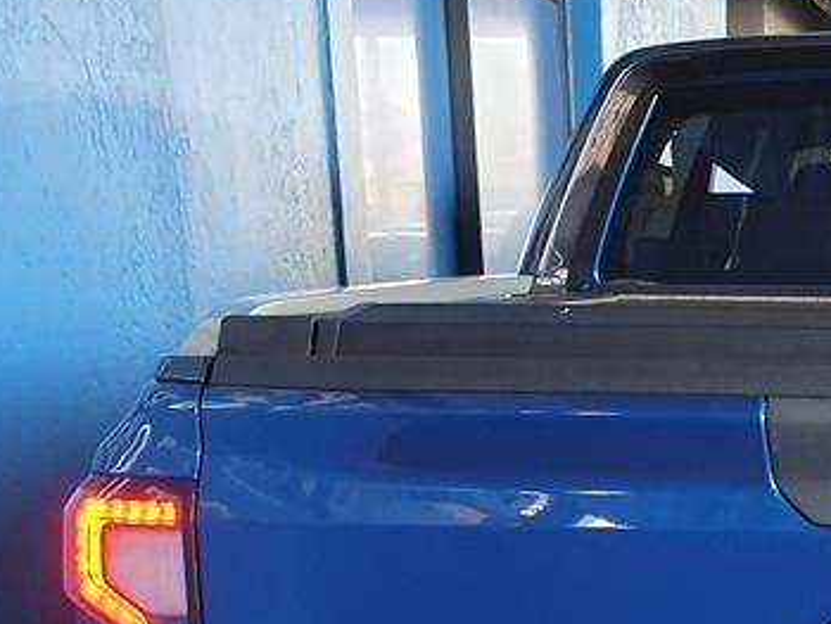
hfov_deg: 23.4
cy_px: 762
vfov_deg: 18.3
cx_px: 1009
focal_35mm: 76
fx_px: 1826
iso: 250
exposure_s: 1/100
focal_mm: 4.32
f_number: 2.4
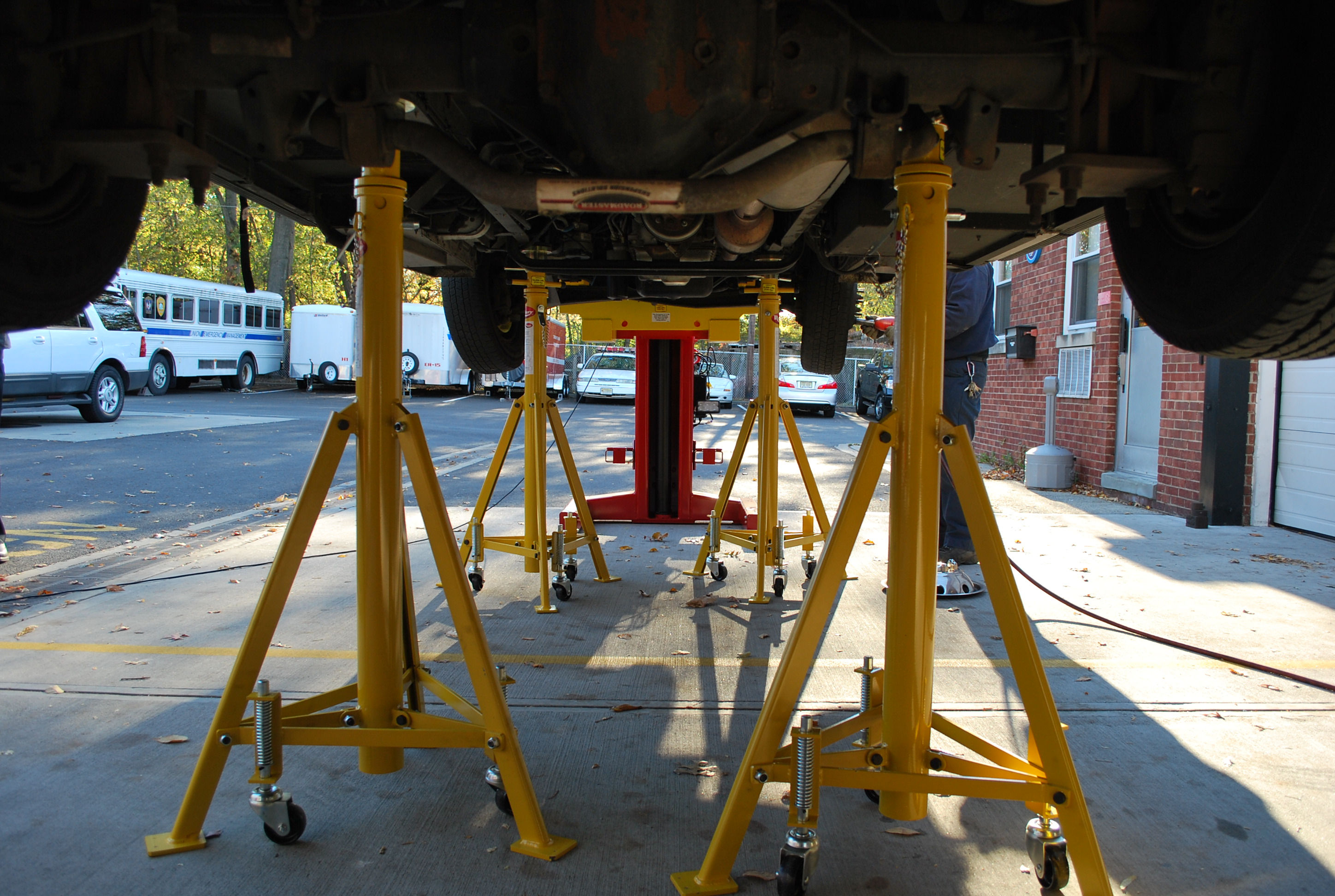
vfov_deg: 48.1
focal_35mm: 27
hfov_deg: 67.3
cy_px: 448
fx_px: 1003
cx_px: 668
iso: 200
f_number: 5
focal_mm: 18
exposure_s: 1/100
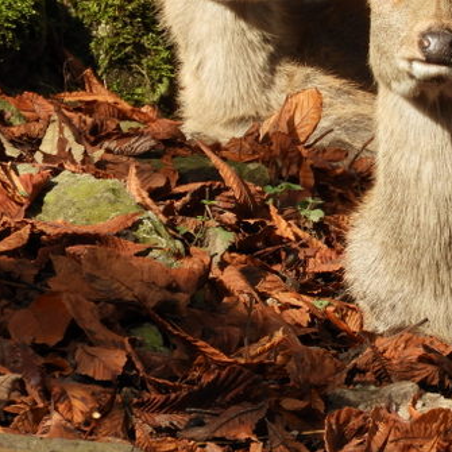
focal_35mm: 950
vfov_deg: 1.8
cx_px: 517
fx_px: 14034
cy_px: 81
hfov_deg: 1.8
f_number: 5.6
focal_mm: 80.6
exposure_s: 1/250
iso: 100
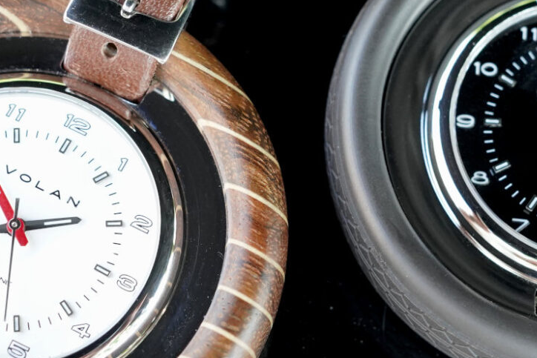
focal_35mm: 99
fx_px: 1477
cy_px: 143
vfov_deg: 13.8
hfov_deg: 20.6
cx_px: 321
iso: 2500
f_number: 5.6
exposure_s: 1/250
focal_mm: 35
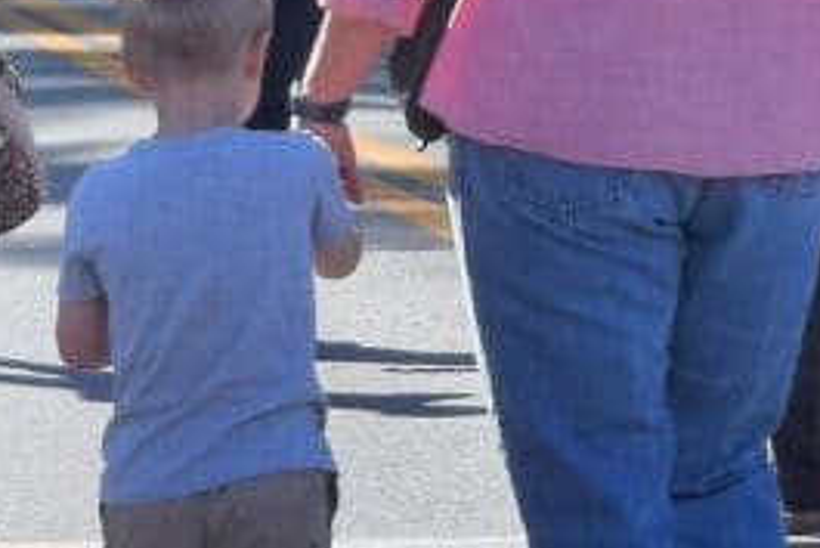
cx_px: 1123
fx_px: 14514
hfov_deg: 3.2
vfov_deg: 2.2
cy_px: -633
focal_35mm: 637
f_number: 11
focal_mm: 55
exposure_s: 1/200
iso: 100
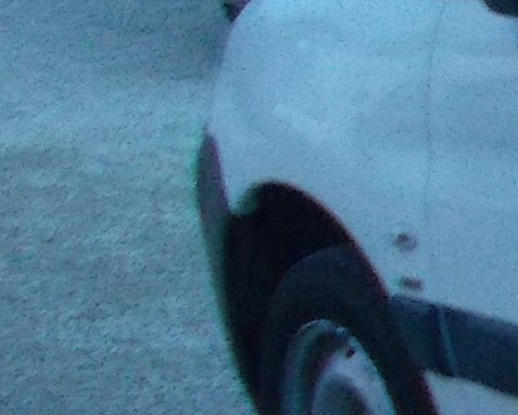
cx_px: 1718
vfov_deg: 8.2
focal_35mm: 189
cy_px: 274
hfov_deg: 8.2
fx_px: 2899
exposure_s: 1/25
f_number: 3.2
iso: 180
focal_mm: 4.6
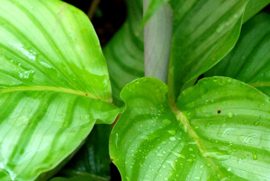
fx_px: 1525
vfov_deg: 6.8
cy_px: 108
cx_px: 70
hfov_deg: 10.1
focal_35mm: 203
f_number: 5.6
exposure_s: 1/125
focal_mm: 60
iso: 800
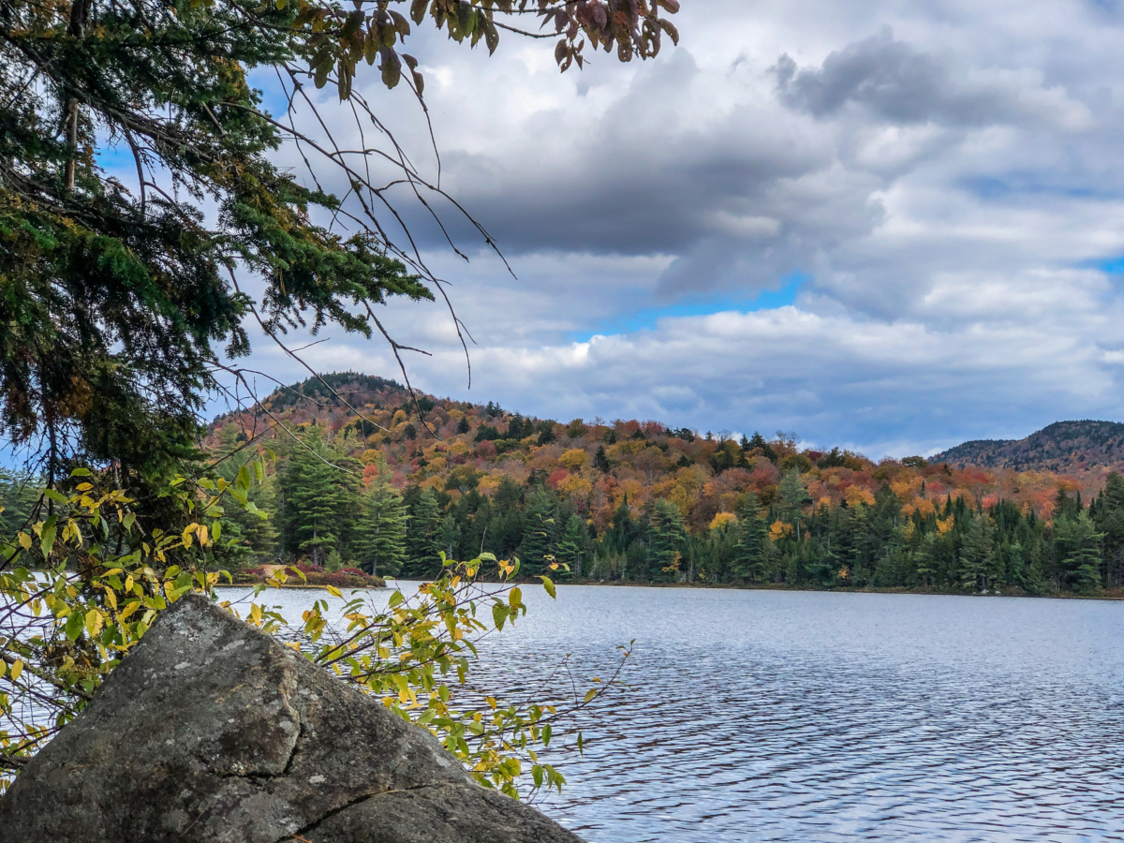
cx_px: 562
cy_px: 422
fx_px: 1851
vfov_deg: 25.7
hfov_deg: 33.8
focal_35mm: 57
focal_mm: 6.6
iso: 20
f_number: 2.8
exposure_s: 1/762
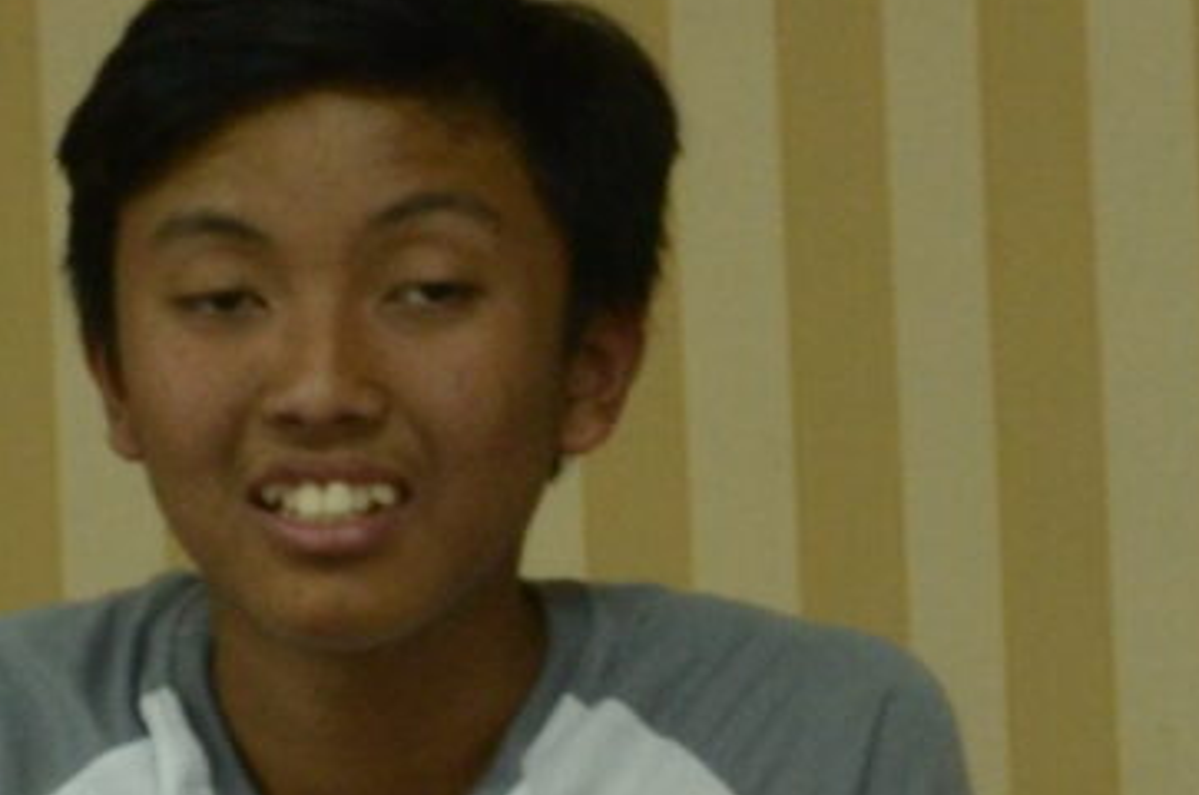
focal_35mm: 372
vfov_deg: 3.7
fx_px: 12352
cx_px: 1851
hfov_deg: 5.5
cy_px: 1590
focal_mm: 35
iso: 1000
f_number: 5.6
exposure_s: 1/40
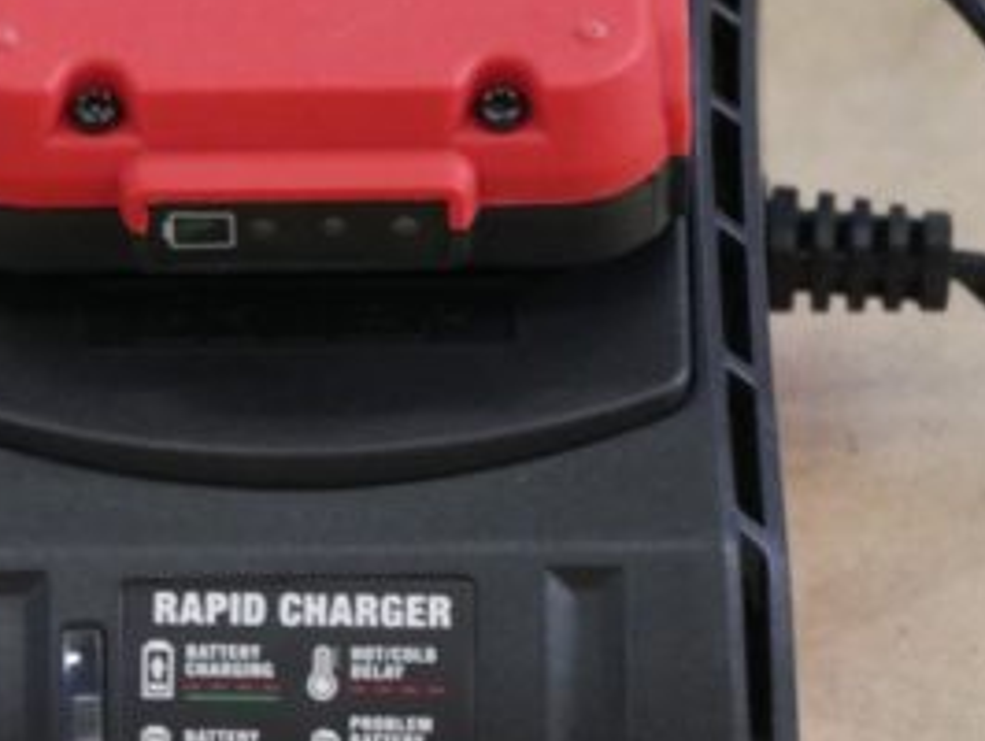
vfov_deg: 4.7
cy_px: 293
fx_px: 9085
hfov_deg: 6.2
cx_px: 341
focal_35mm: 319
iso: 3200
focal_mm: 61
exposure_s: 1/250
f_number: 5.2
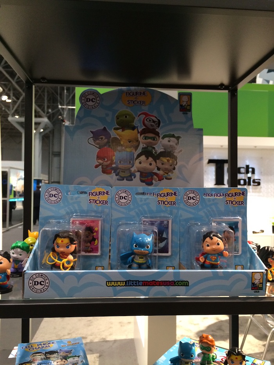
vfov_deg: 60.0
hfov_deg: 46.8
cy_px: 182
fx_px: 317
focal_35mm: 30
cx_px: 137
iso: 125
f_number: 2.2
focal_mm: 4.12
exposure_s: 1/30
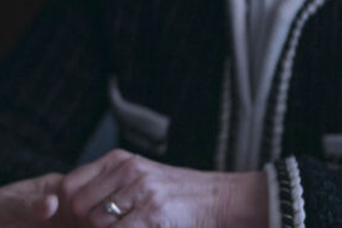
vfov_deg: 2.8
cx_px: -430
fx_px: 4690
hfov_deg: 4.1
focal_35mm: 494
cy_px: -46
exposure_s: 1/160
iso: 500
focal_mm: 105
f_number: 1.4
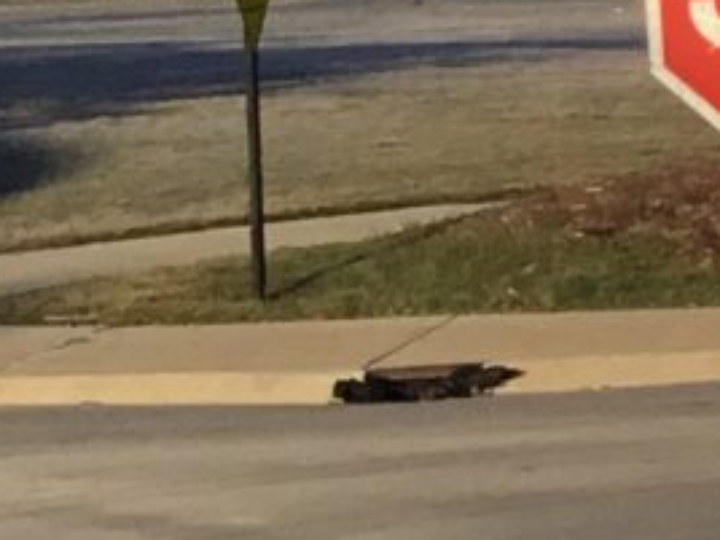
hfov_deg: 7.1
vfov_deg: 6.3
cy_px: 349
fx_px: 4930
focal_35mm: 237
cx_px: 2391
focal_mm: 3.3
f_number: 2.4
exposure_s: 1/1253
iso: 25
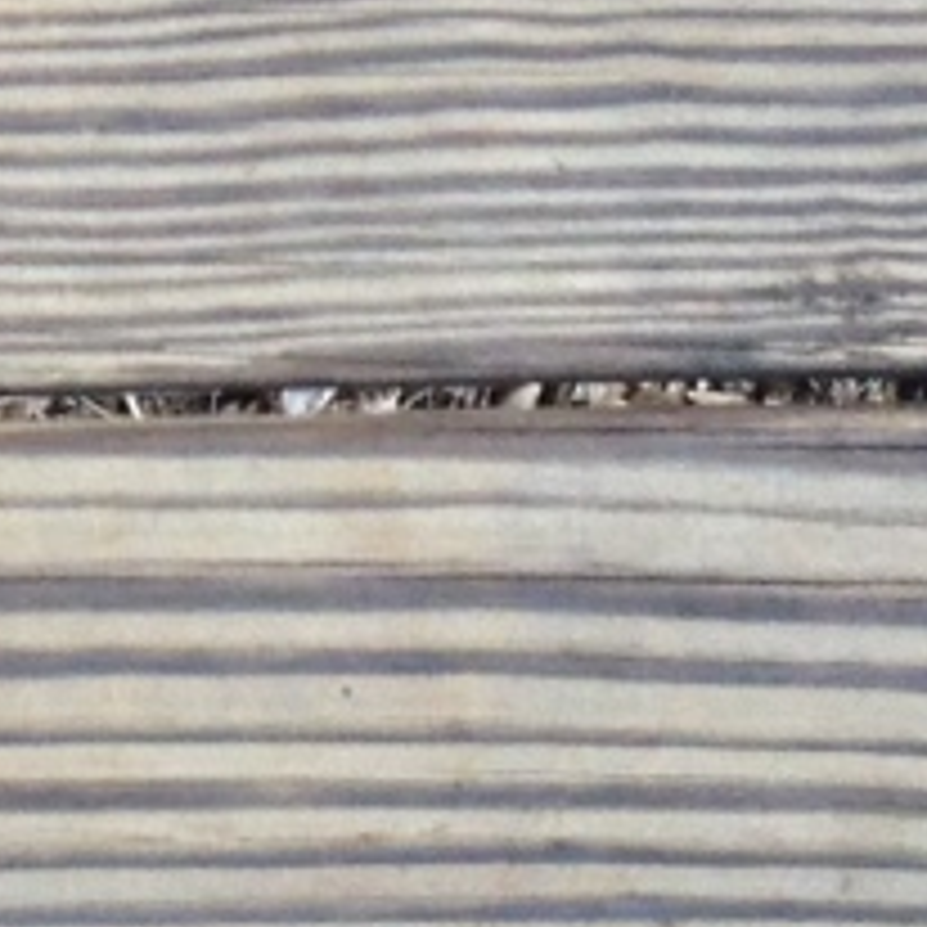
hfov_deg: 7.0
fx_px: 7423
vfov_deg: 6.9
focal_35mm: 245
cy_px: -932
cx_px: -576
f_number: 2.4
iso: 64
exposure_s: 1/120
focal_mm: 4.28
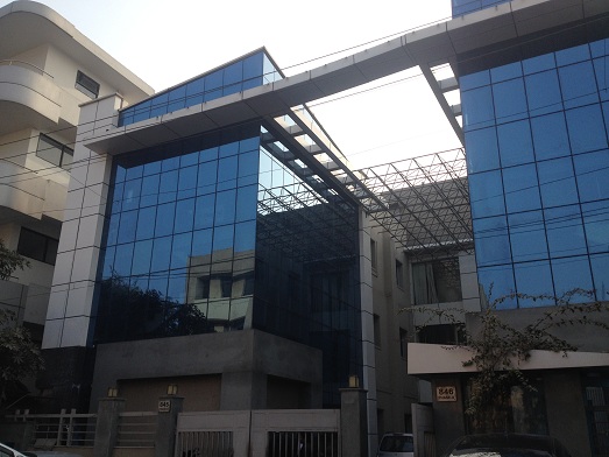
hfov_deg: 52.6
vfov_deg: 40.7
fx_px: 616
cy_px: 228
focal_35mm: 35
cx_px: 304
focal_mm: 4.28
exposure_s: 1/736
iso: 50
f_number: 2.4
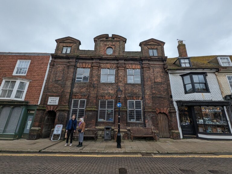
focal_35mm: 13
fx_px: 87
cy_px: 87
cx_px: 116
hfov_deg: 106.2
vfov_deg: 89.9
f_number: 2.2
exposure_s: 1/384
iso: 40
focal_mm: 1.95
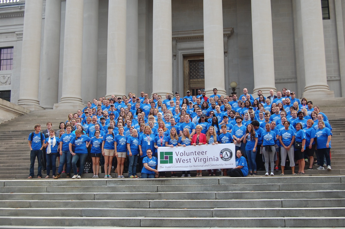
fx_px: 445
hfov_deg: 42.4
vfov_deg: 28.9
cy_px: 114
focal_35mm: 46
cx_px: 172
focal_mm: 31
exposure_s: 1/160
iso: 200
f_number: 6.3
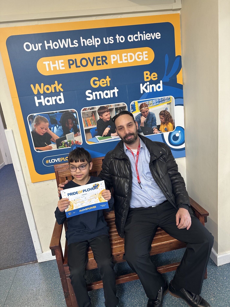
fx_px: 213
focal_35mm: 24
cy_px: 154
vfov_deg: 71.6
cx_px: 115
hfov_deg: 56.8
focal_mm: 6.86
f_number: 1.78
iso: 200
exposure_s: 1/100
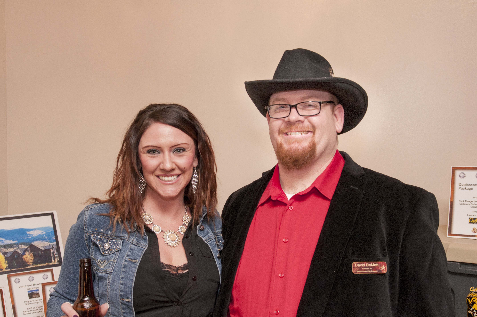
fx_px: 675
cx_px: 238
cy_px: 158
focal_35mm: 51
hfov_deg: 38.9
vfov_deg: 26.4
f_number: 6.3
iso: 400
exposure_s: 1/60
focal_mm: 34
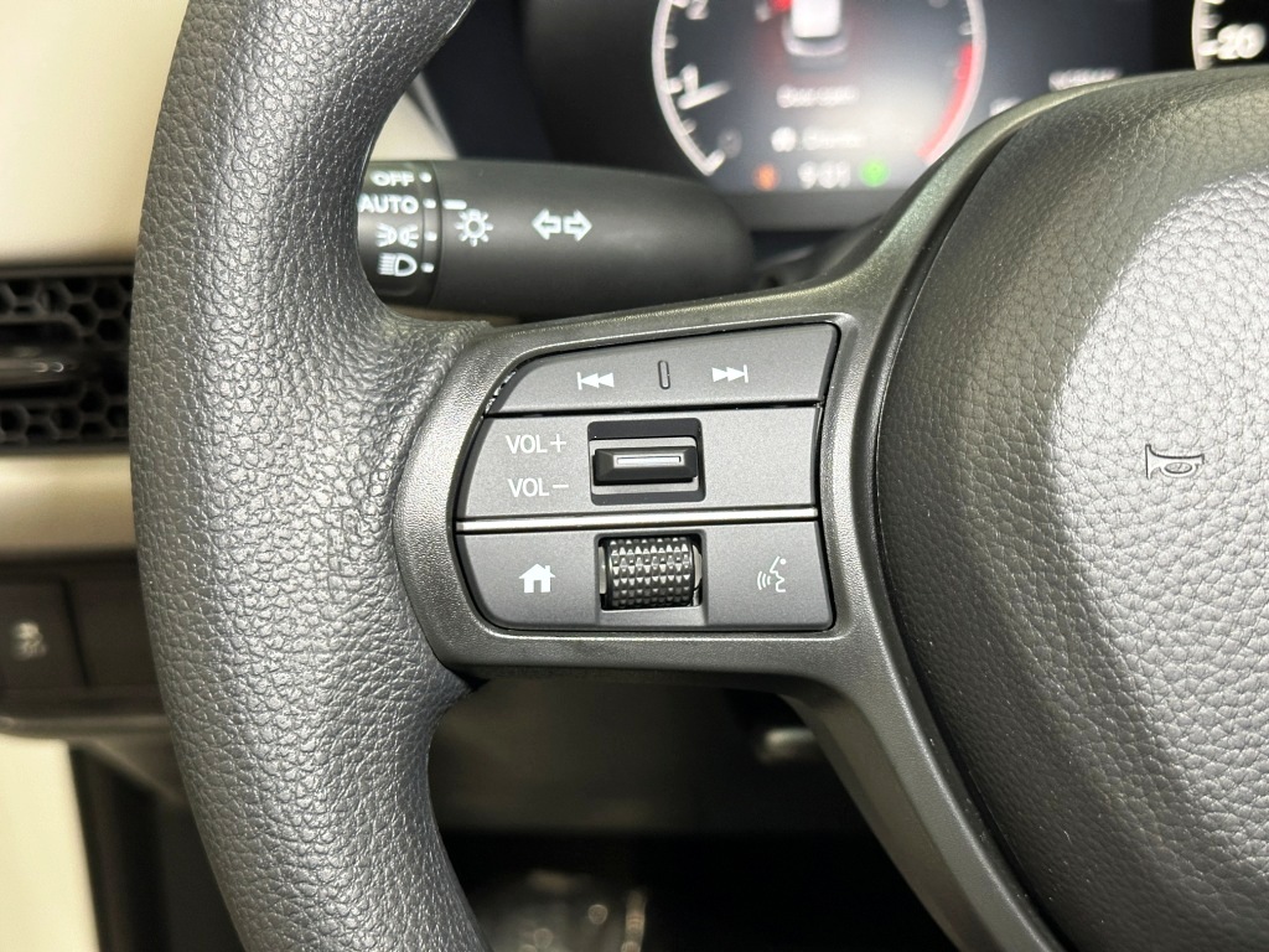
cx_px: 634
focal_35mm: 48
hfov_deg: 39.7
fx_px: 1760
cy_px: 476
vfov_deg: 30.3
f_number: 1.78
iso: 400
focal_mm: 6.86
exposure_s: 1/40
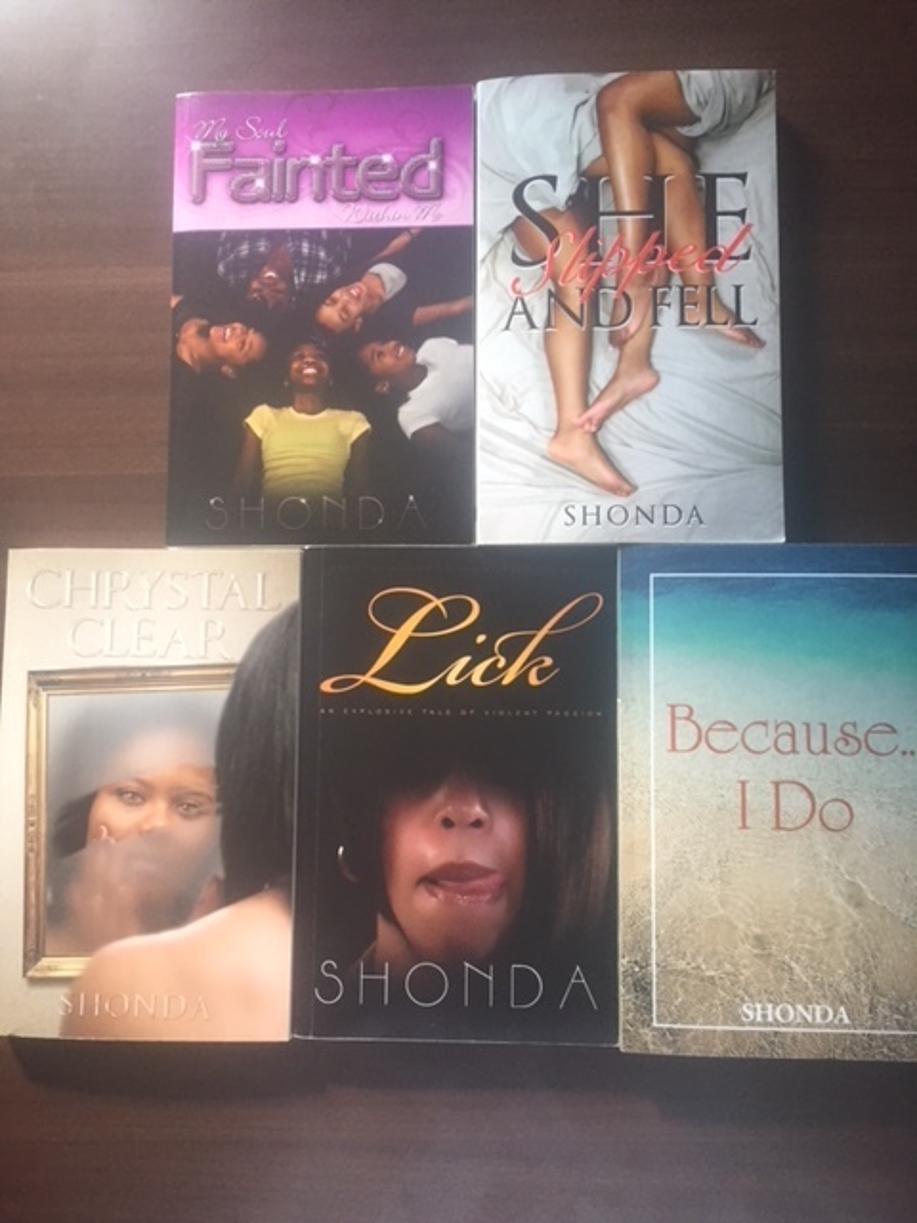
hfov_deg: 48.2
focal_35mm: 29
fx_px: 1024
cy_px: 612
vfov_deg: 61.7
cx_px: 458
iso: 50
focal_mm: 4.15
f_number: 2.2
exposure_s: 1/30
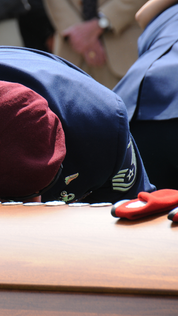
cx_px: -51
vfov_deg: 4.9
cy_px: 158
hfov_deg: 2.8
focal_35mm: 438
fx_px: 3673
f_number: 10
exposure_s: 1/250
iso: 250
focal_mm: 185
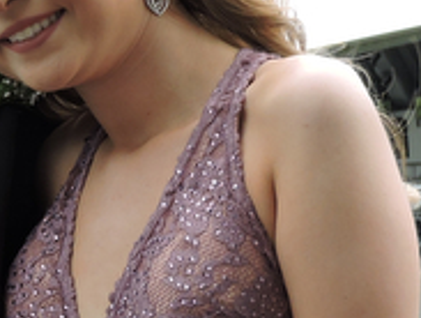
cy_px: 113
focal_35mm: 335
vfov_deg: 4.5
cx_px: -87
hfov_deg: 5.9
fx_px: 4082
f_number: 4.5
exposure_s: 1/60
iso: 100
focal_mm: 14.3
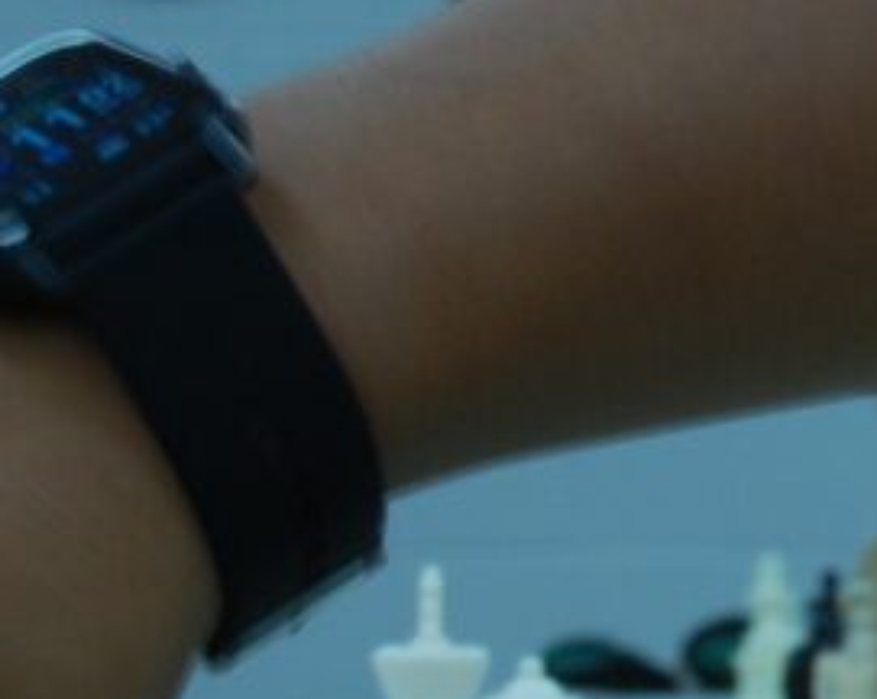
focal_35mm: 293
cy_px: 290
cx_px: 1631
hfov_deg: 6.5
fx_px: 7588
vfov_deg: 5.3
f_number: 14
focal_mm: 55
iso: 400
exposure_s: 1/6
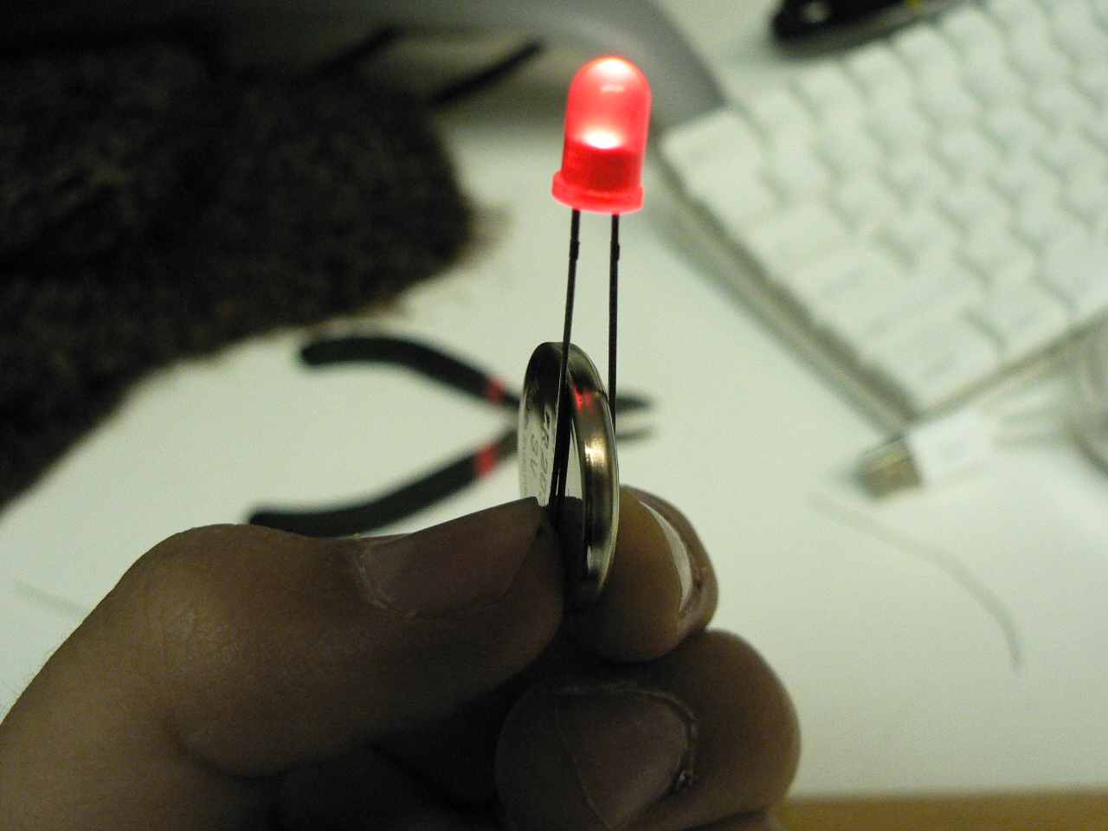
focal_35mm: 36
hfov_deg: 51.4
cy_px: 416
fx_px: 1152
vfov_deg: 39.7
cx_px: 554
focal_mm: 6
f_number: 2.8
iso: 400
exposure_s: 1/60
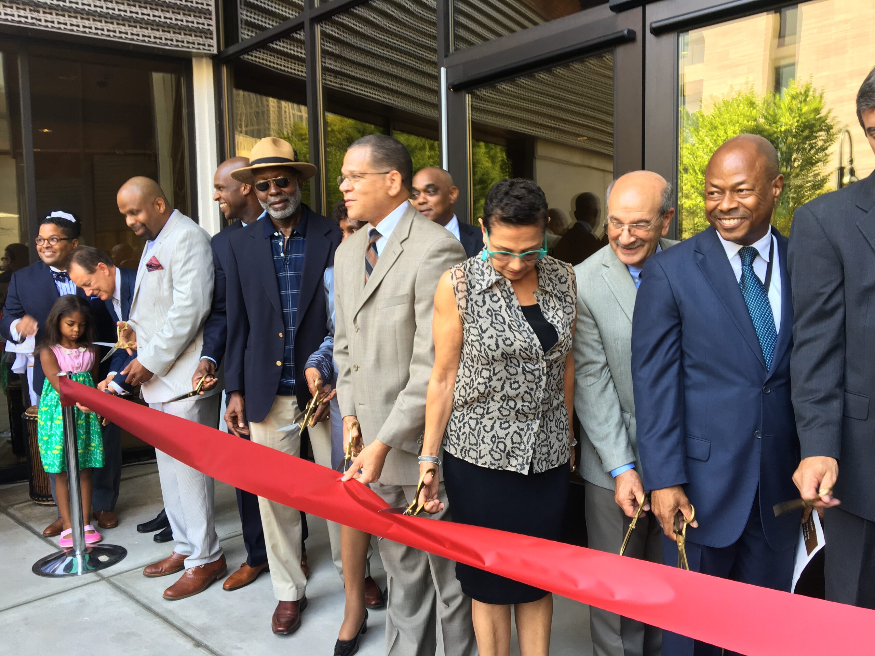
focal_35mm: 29
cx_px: 438
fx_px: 733
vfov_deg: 48.2
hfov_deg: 61.7
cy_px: 328
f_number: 2.2
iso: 32
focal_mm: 4.15
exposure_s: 1/40
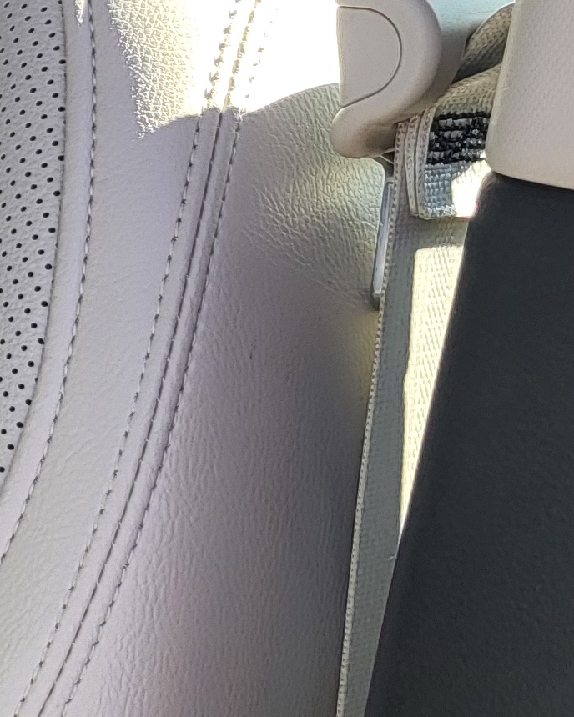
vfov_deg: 16.2
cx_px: -884
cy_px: 558
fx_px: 2506
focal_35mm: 118
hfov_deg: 10.8
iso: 40
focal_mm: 5.4
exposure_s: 1/245
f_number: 1.8
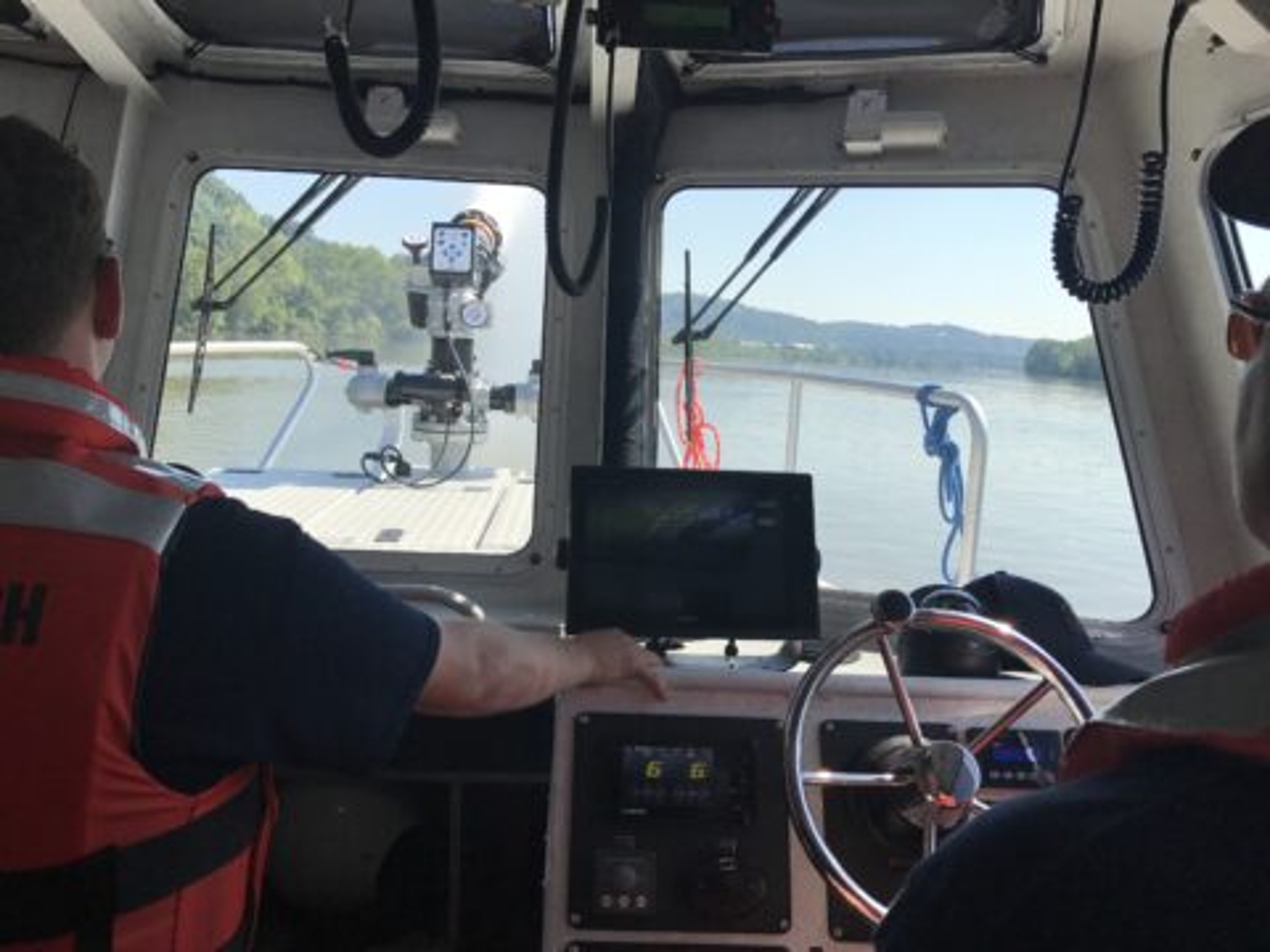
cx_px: 635
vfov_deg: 49.7
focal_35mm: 28
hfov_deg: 63.4
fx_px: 1027
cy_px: 476
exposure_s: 1/1880
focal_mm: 3.99
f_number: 1.8
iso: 20
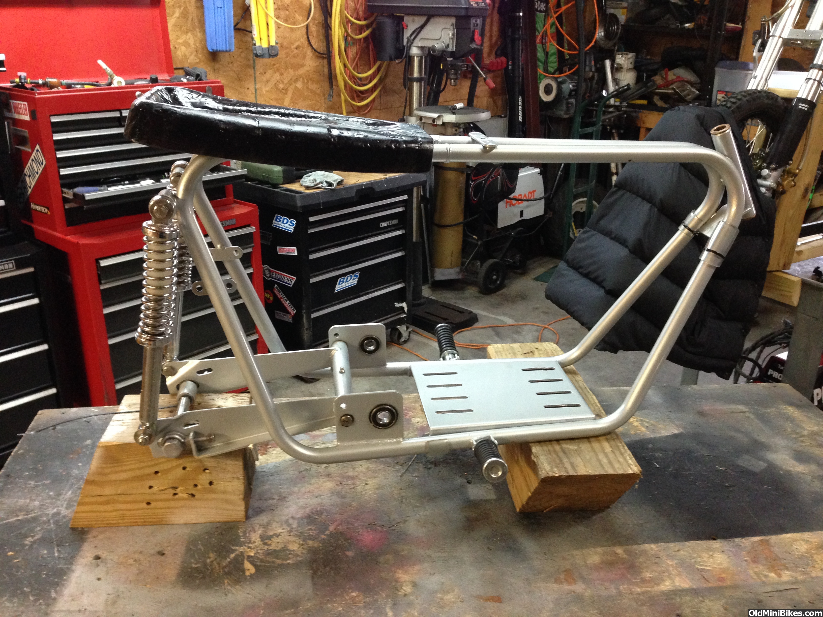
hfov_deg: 55.4
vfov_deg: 42.9
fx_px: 785
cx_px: 412
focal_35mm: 33
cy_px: 308
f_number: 2.4
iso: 320
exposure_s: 1/20
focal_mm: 4.12
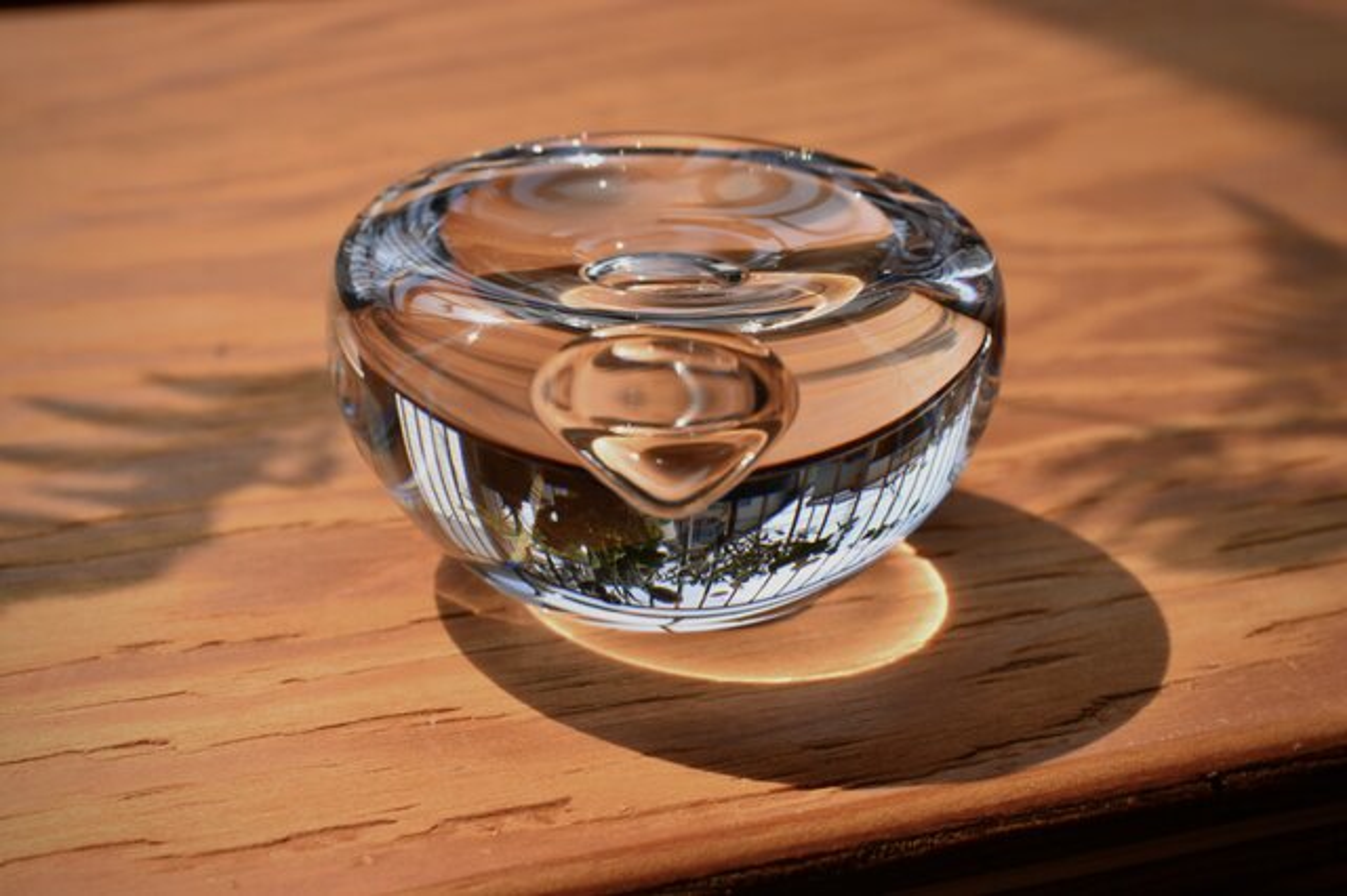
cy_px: 448
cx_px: 674
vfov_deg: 22.6
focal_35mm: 60
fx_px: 2244
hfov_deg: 33.4
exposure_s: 1/400
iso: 200
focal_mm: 40
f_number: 10
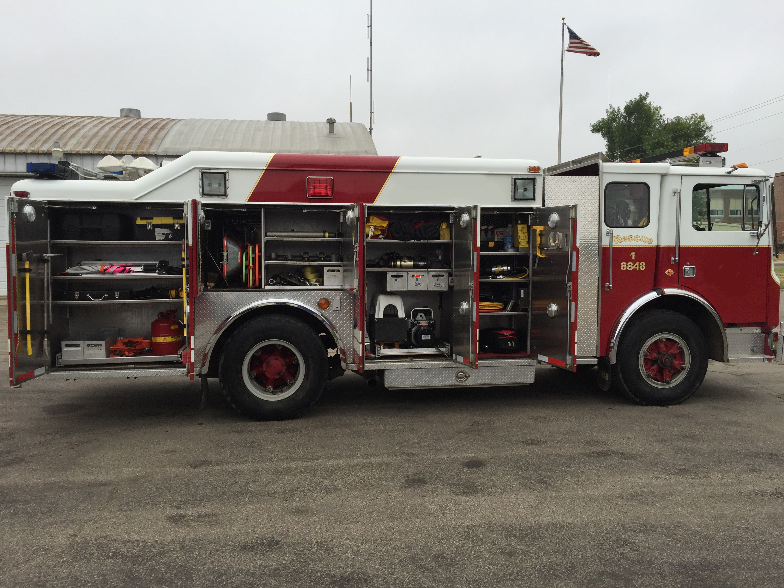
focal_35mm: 29
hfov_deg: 61.7
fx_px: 657
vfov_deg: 48.2
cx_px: 392
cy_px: 294
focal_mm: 4.15
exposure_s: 1/370
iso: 32
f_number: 2.2
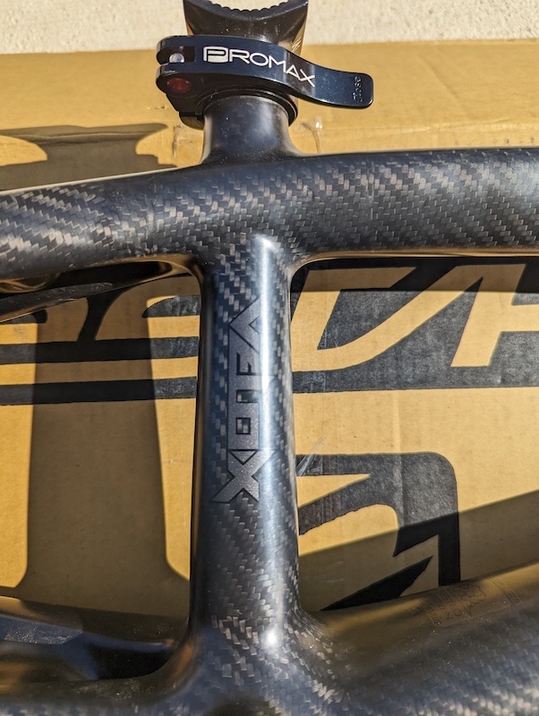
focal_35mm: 24
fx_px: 497
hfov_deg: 56.9
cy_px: 358
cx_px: 270
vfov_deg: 71.5
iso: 43
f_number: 1.85
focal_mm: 6.81
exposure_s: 1/2571
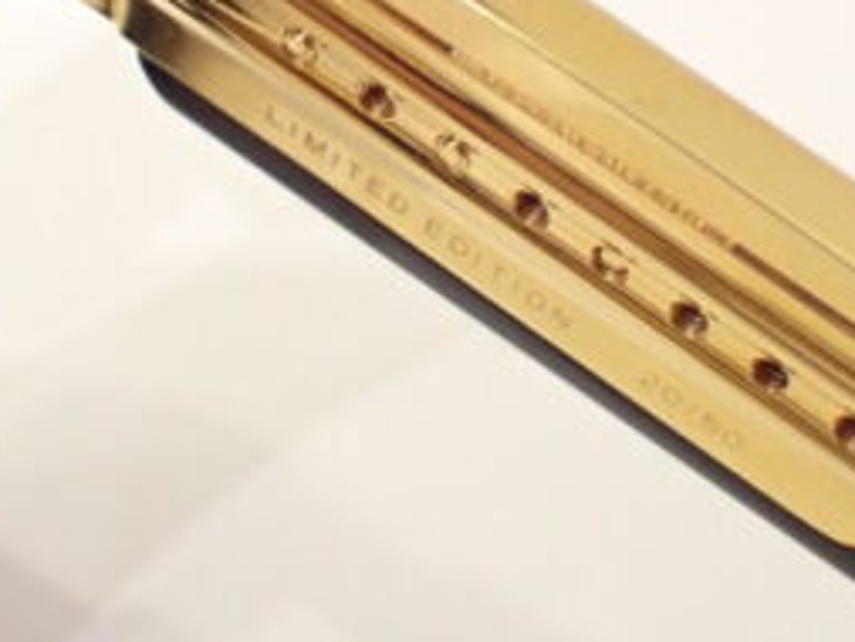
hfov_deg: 15.4
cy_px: 81
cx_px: 318
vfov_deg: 11.5
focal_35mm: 128
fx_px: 3163
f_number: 3.3
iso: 800
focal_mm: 9.65
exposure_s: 1/100
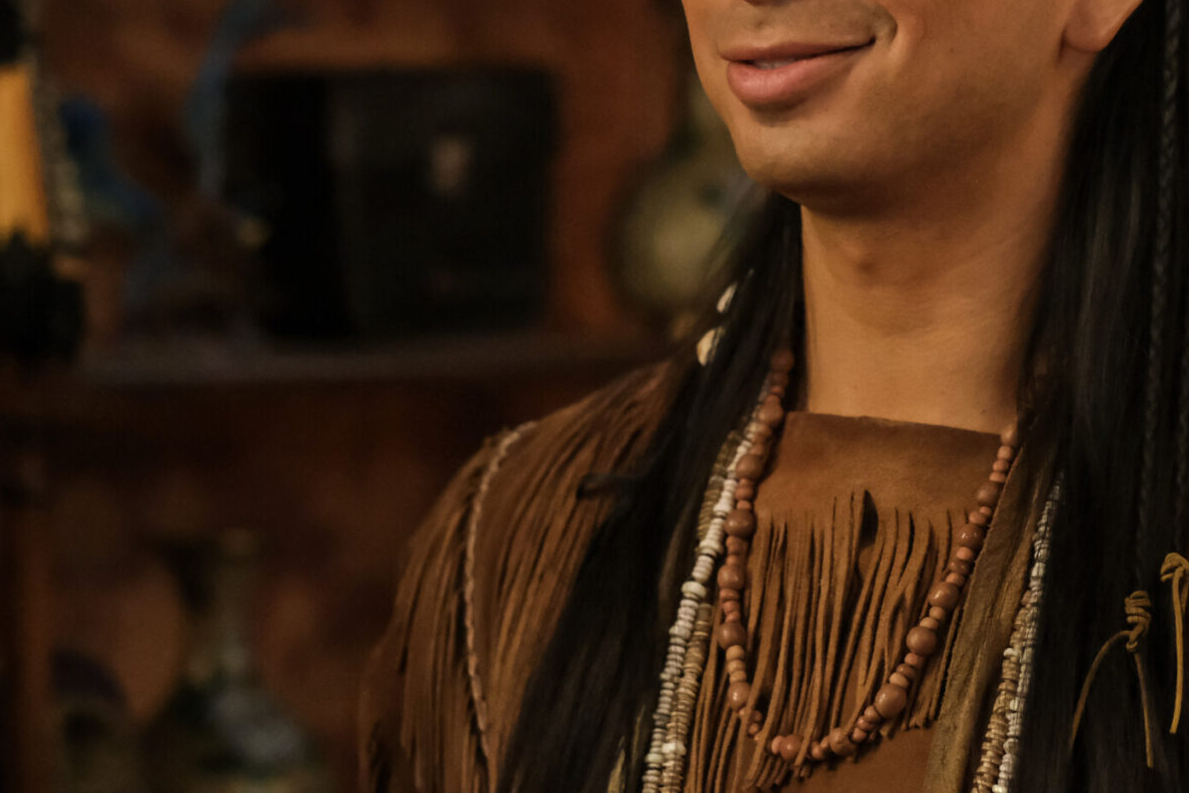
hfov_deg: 11.3
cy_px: 242
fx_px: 5978
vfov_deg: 7.6
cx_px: 940
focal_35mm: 181
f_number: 2
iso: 6400
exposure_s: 1/125
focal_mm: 56
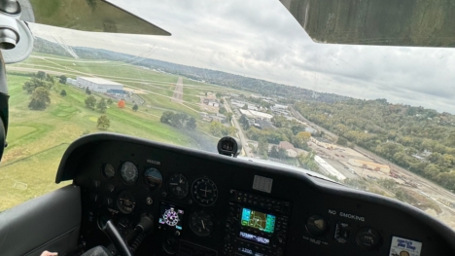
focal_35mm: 23
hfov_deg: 78.3
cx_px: 199
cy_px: 117
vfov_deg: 49.4
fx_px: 277
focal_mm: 2.22
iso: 40
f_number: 2.2
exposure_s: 1/158
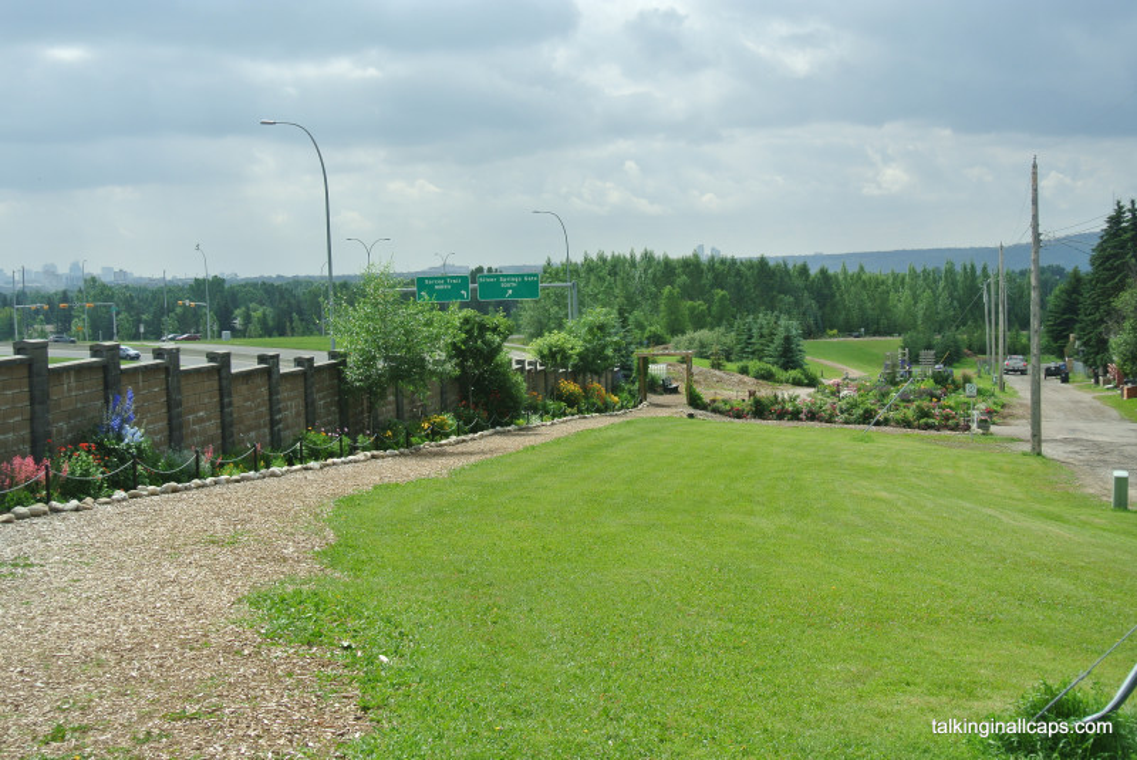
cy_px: 380
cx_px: 568
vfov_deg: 28.7
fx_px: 1486
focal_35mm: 47
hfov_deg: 41.9
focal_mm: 17.5
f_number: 4.5
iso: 100
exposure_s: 1/640
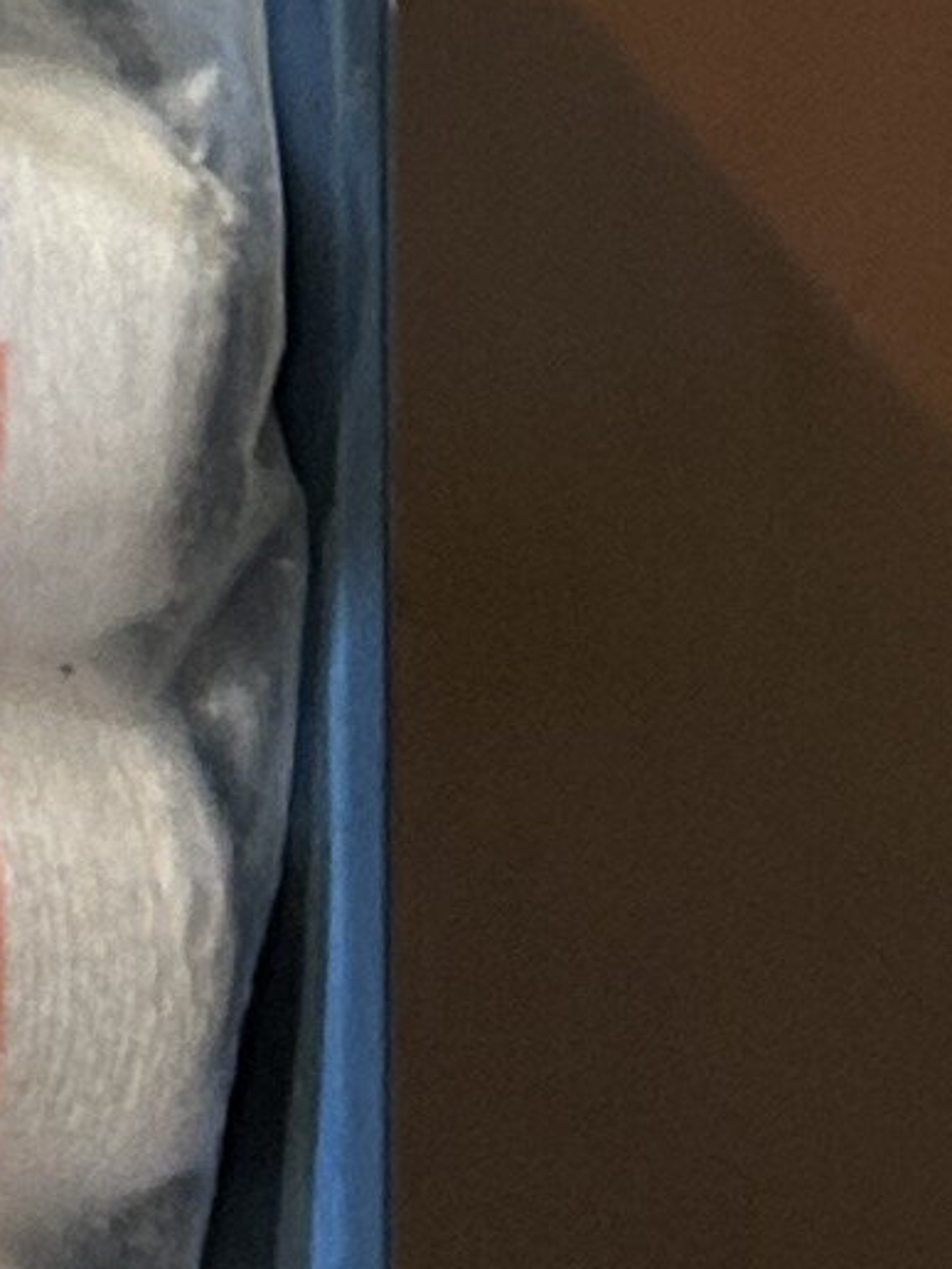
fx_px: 7444
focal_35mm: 203
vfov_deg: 9.2
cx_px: -2325
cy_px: -1107
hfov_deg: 6.4
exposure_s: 1/40
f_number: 1.5
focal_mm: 5.7
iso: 500
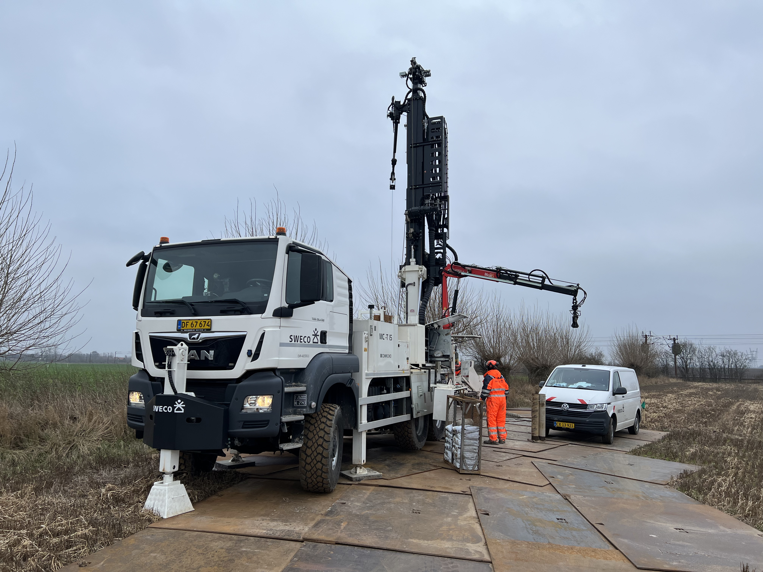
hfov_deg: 67.3
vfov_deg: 53.1
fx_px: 573
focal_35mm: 26
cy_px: 286
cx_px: 382
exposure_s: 1/909
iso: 50
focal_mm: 5.7
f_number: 1.5
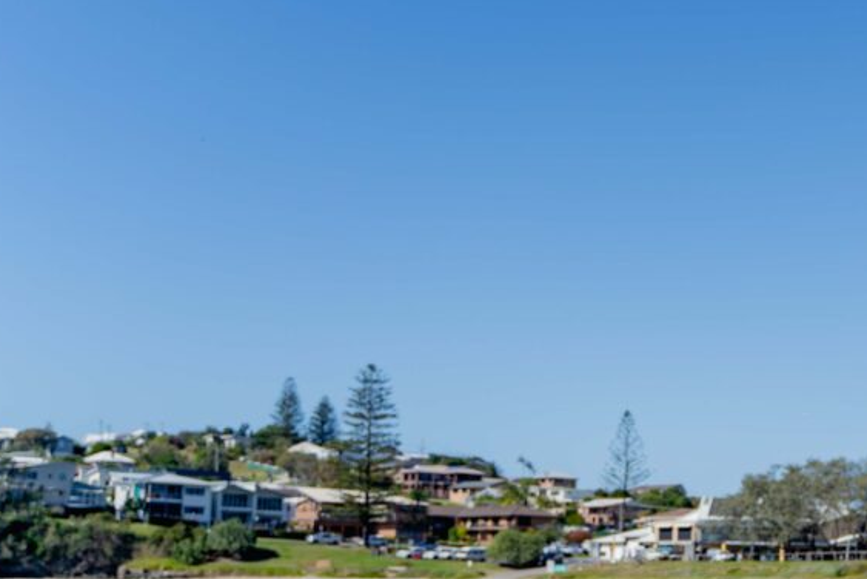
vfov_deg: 18.0
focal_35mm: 75
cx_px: 913
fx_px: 1807
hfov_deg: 25.3
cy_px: 504
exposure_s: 1/3200
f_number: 2.8
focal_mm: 33
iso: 100
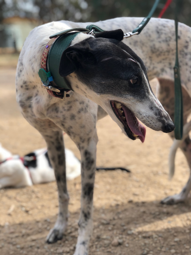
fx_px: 419
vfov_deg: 33.8
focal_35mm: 57
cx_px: 96
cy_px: 128
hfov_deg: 25.7
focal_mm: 6.6
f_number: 2.8
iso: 20
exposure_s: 1/291
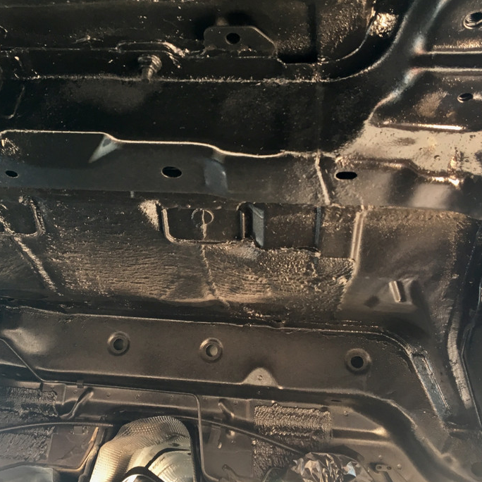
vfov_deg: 41.8
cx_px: 192
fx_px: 630
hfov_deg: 41.7
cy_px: 230
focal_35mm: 40
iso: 50
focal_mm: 4.15
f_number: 2.2
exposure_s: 1/30
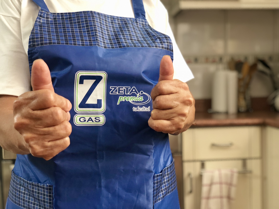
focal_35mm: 52
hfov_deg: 36.8
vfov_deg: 28.0
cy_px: 104
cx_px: 140
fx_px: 419
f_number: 2.4
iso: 125
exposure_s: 1/30
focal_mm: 6
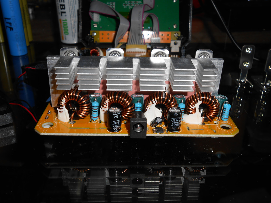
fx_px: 297
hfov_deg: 49.0
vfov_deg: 37.7
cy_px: 102
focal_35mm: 38
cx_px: 136
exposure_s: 1/30
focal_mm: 6.8
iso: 80
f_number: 13.2
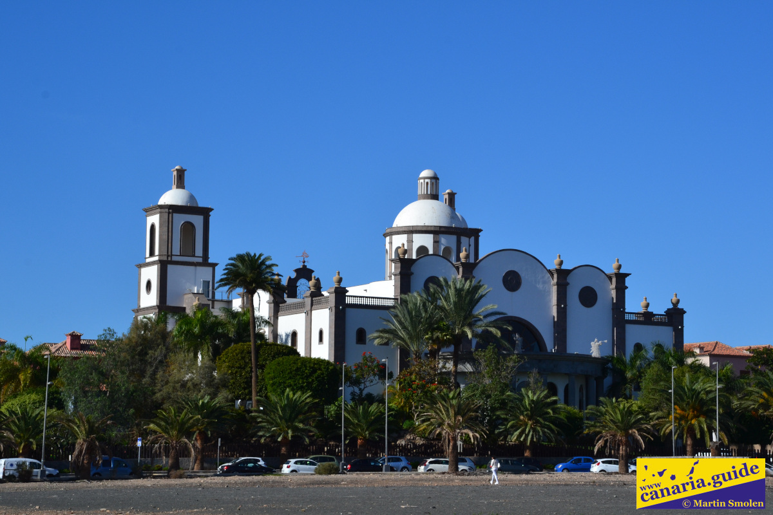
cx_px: 386
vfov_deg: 13.8
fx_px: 2126
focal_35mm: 99
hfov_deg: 20.6
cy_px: 258
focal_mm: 66
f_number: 11
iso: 280
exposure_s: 1/500
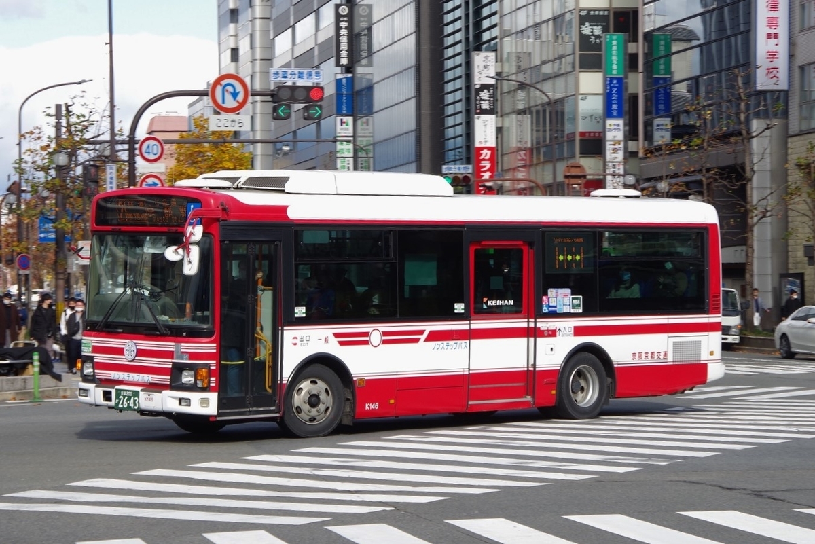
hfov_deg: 25.5
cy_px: 272
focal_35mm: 80
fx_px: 1800
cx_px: 408
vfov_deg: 17.2
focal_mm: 53
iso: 200
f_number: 9
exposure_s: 1/250
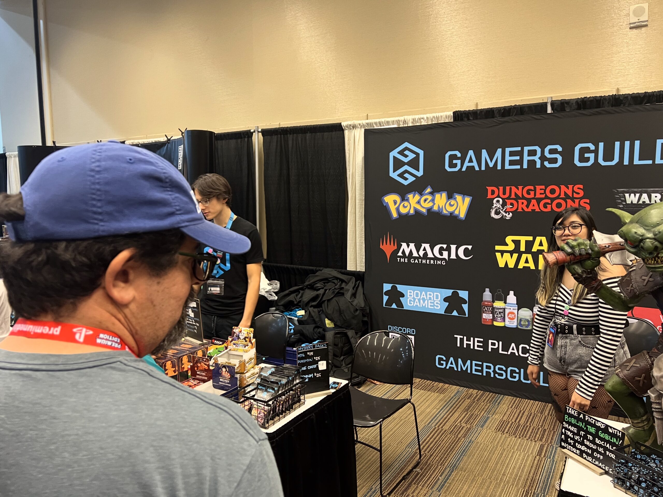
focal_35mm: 26
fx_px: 498
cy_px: 248
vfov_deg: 53.1
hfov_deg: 67.3
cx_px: 332
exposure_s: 1/60
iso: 250
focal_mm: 5.7
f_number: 1.5
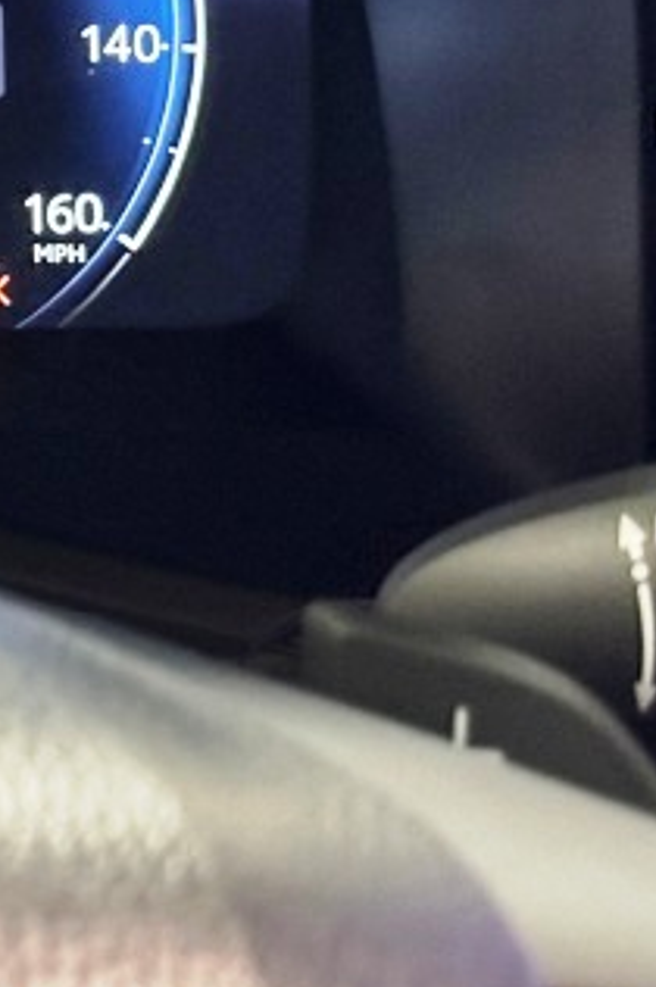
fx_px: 4437
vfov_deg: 12.6
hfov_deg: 7.9
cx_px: -862
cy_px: 31
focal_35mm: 162
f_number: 1.78
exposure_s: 1/30
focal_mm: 6.86
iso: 500
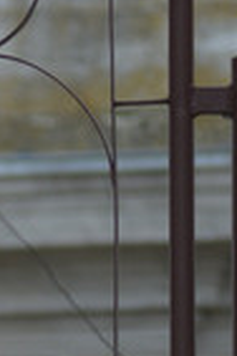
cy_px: 300
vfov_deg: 6.3
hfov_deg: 4.2
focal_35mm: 329
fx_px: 3249
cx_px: -35
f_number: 1.8
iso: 560
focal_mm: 58
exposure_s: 1/4000
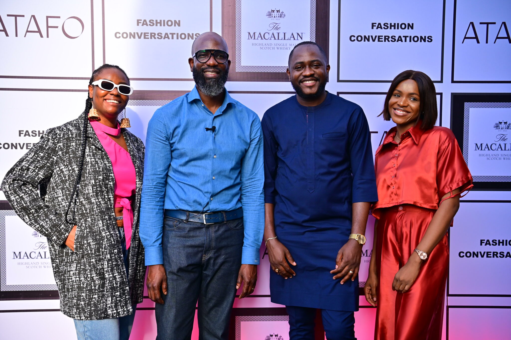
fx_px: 539
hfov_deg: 50.7
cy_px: 170
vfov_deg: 35.0
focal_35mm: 38
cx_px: 256
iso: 320
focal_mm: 38
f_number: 3.5
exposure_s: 1/800
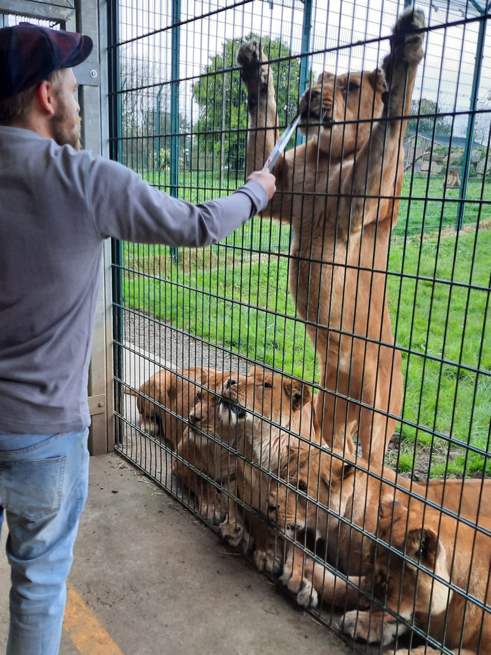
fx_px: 473
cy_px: 328
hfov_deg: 54.9
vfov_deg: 69.4
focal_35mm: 25
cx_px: 246
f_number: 2
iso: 40
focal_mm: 4.6
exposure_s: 1/100
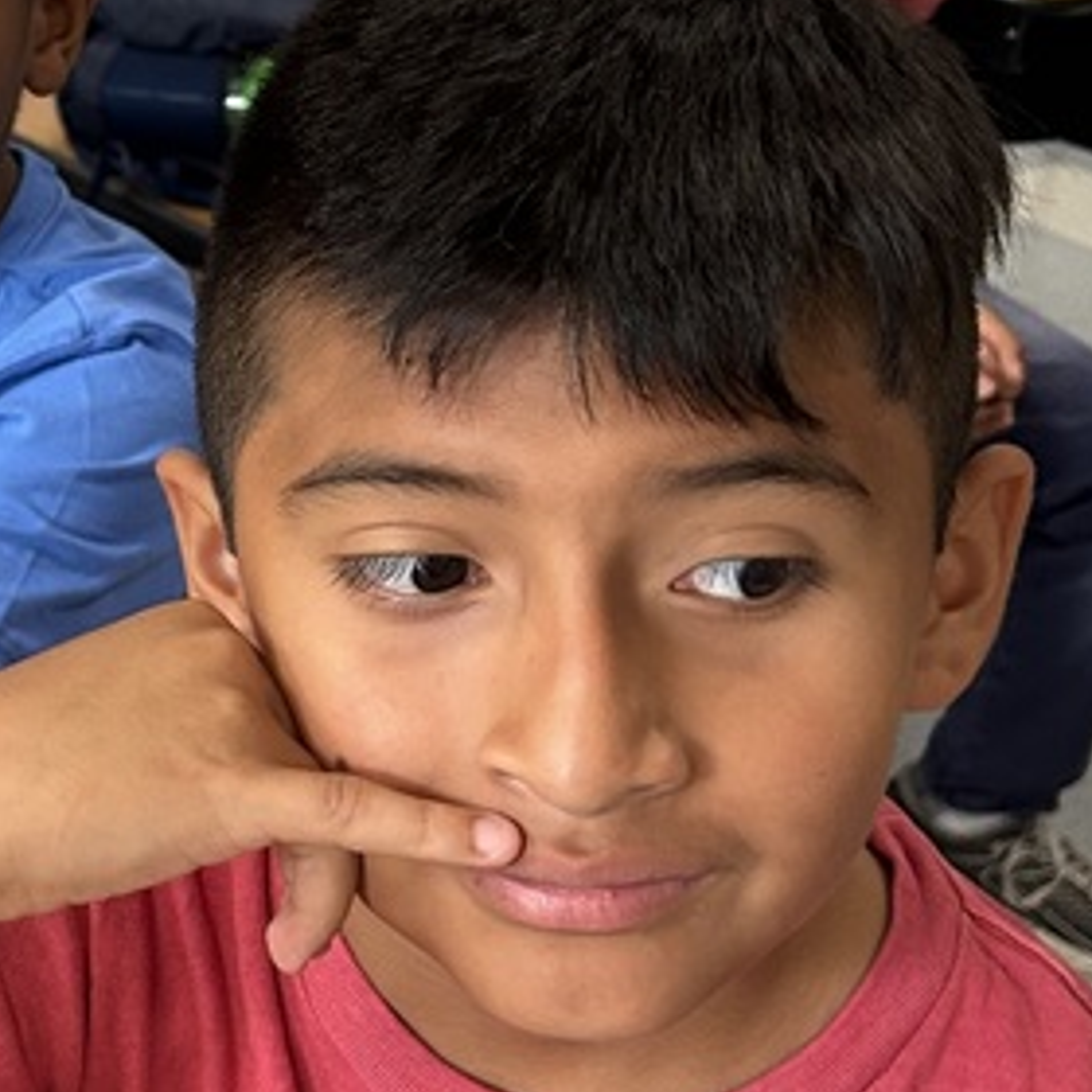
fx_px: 2998
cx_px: -195
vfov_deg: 20.6
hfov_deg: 19.5
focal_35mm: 84
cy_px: 484
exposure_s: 1/60
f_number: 1.5
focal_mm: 5.7
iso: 250
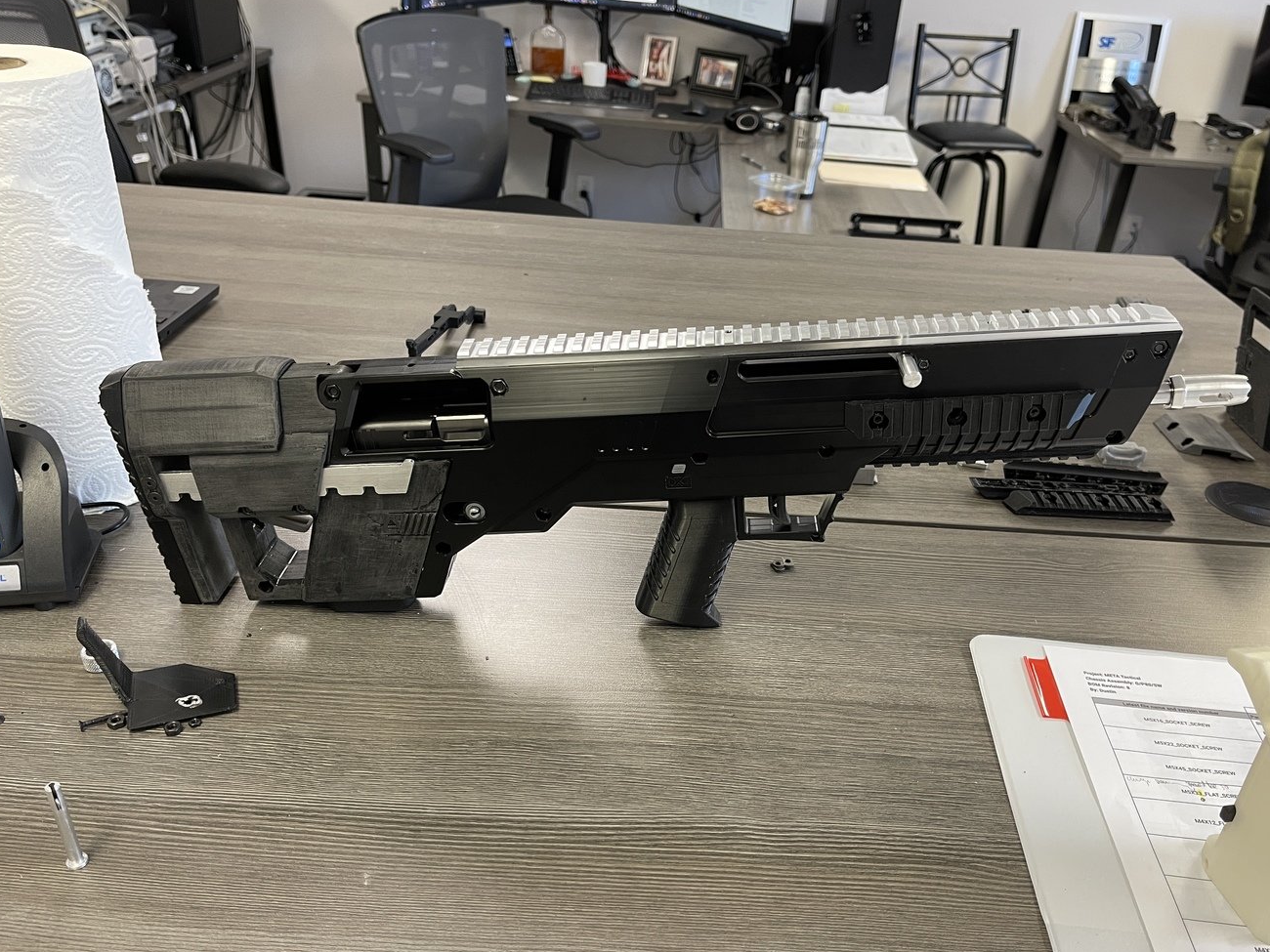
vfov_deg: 49.7
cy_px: 485
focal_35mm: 28
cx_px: 673
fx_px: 1027
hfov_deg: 63.4
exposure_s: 1/60
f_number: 1.6
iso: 160
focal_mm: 5.1
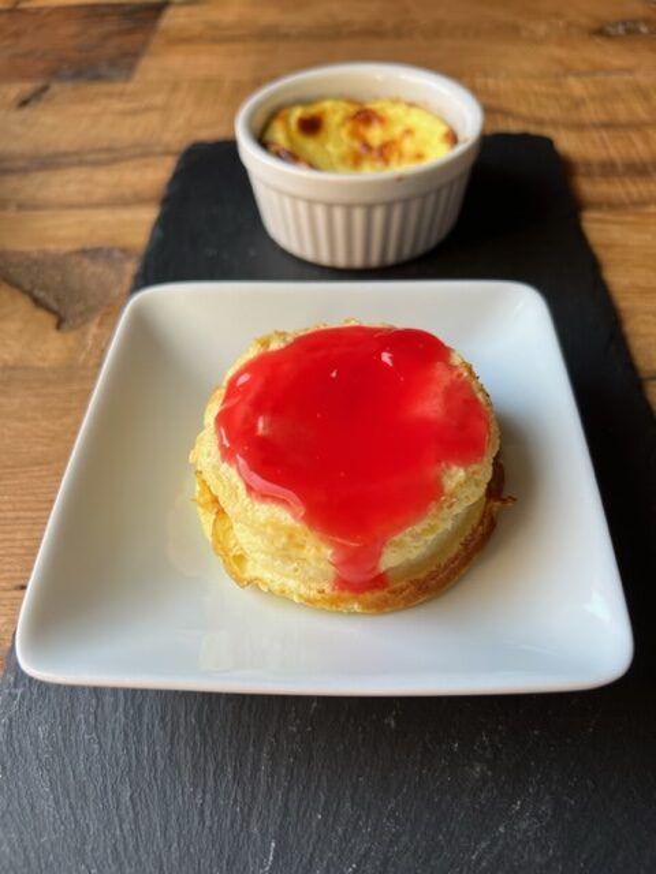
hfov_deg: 53.1
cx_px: 328
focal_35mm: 26
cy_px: 437
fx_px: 657
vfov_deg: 67.3
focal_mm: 5.7
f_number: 1.5
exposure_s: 1/189
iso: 40
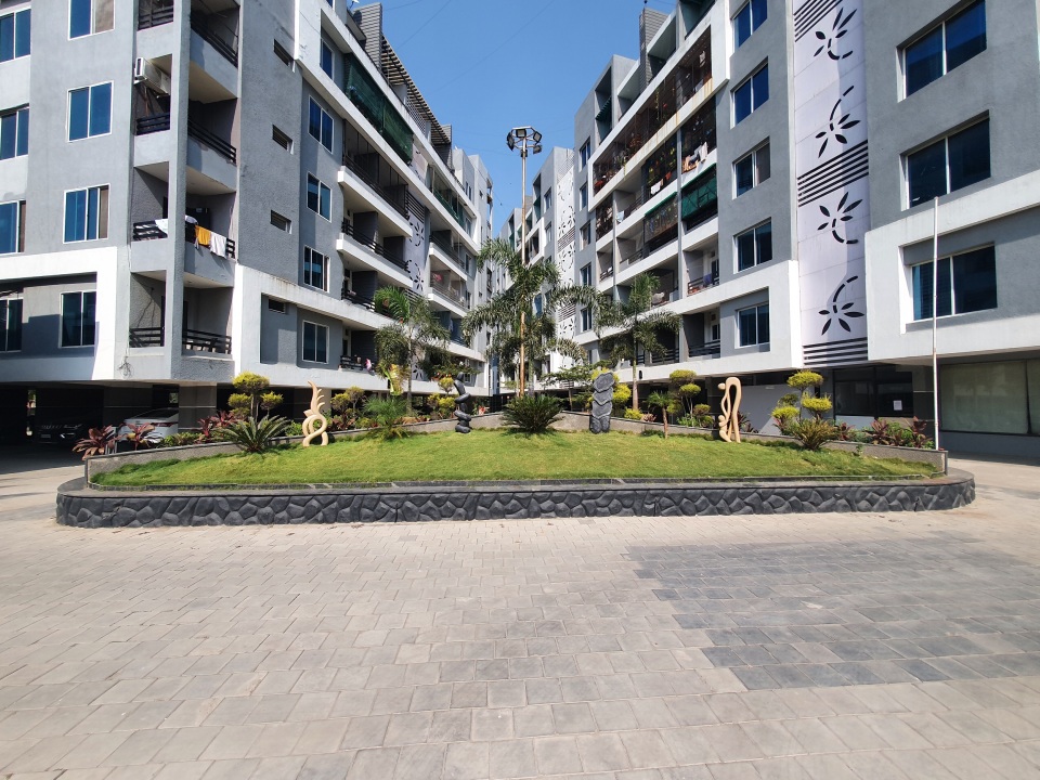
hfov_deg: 106.2
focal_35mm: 13
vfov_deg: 89.9
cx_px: 520
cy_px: 390
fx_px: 391
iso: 50
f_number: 2.2
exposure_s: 1/882
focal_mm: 1.8
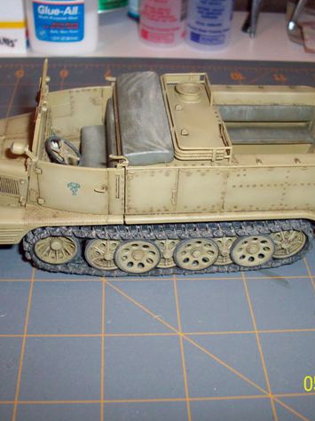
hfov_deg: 29.1
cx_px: 156
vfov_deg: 38.2
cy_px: 210
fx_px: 607
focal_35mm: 50
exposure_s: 1/64
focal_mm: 6.2
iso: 160
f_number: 2.8
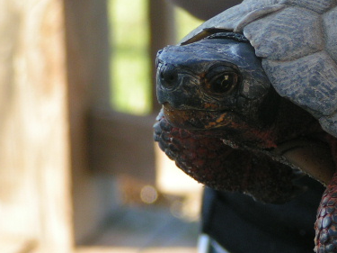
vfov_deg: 5.8
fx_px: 2491
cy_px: 104
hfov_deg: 7.7
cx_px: 262
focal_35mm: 256
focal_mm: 22.9
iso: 80
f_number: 3.5
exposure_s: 1/160
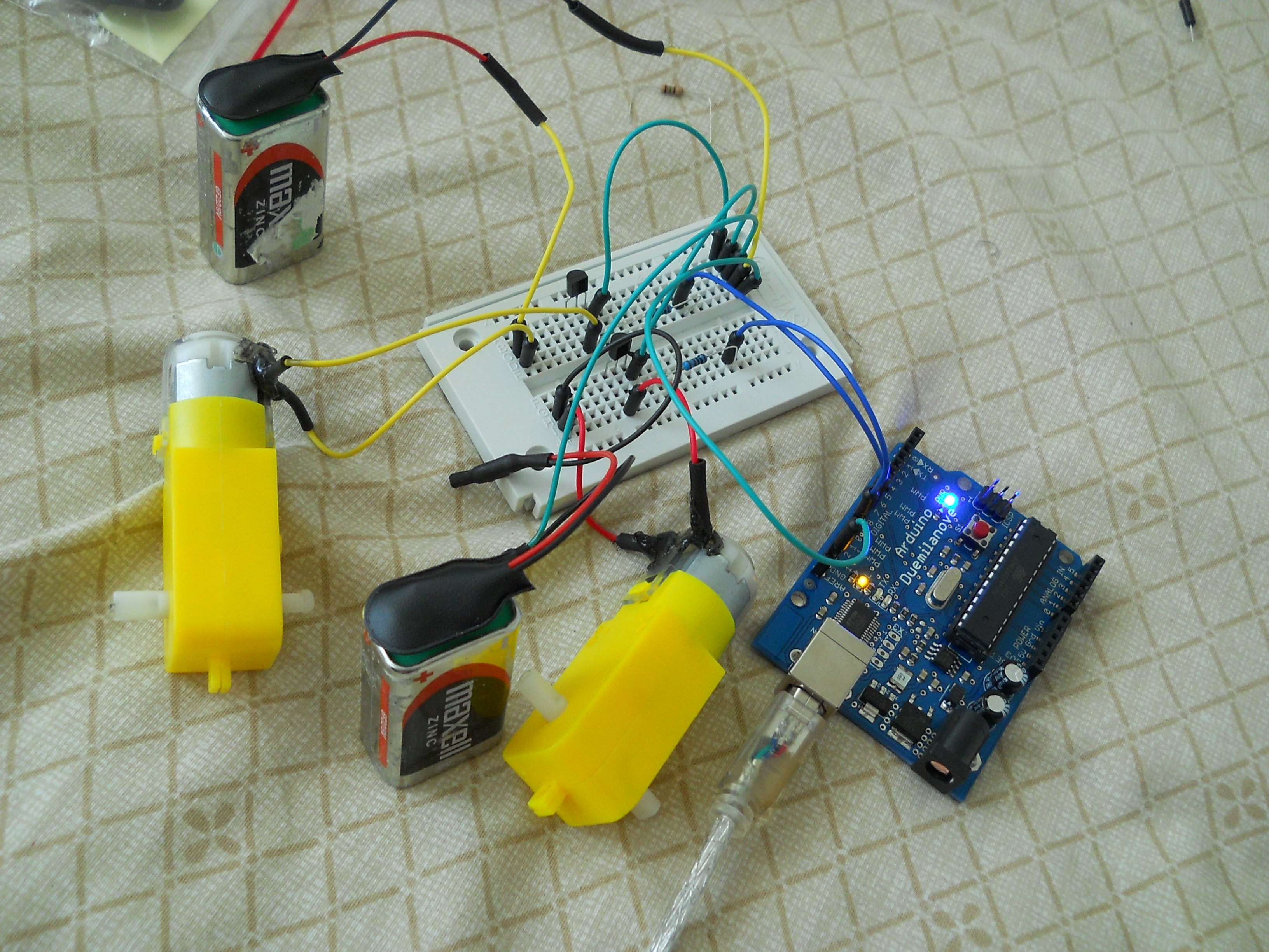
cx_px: 634
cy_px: 476
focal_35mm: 41
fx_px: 1503
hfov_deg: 45.8
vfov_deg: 35.1
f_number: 3.1
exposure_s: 1/30
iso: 160
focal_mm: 6.72
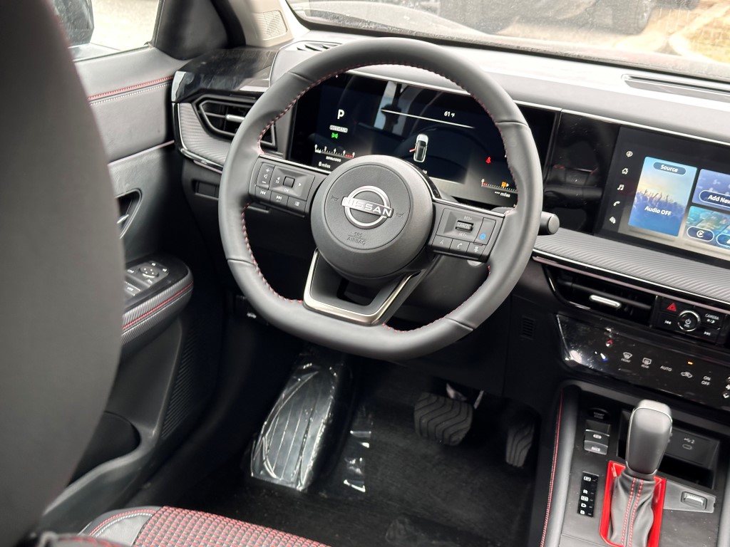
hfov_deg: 39.7
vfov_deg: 30.3
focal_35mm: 48
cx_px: 365
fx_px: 1012
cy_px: 274
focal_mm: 6.86
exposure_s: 1/60
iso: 125
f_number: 1.78
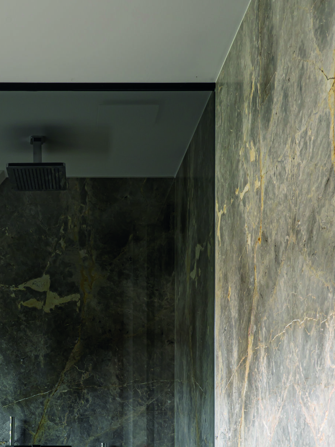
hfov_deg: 24.3
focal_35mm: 59
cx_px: 56
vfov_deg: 30.7
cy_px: 429
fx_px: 762
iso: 100
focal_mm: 29
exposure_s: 1
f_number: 13
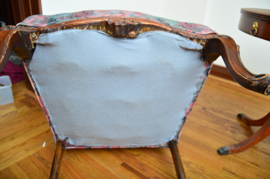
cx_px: 135
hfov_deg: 67.4
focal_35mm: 27
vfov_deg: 47.8
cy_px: 90
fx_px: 202
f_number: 3.5
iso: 200
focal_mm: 18
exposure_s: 1/200
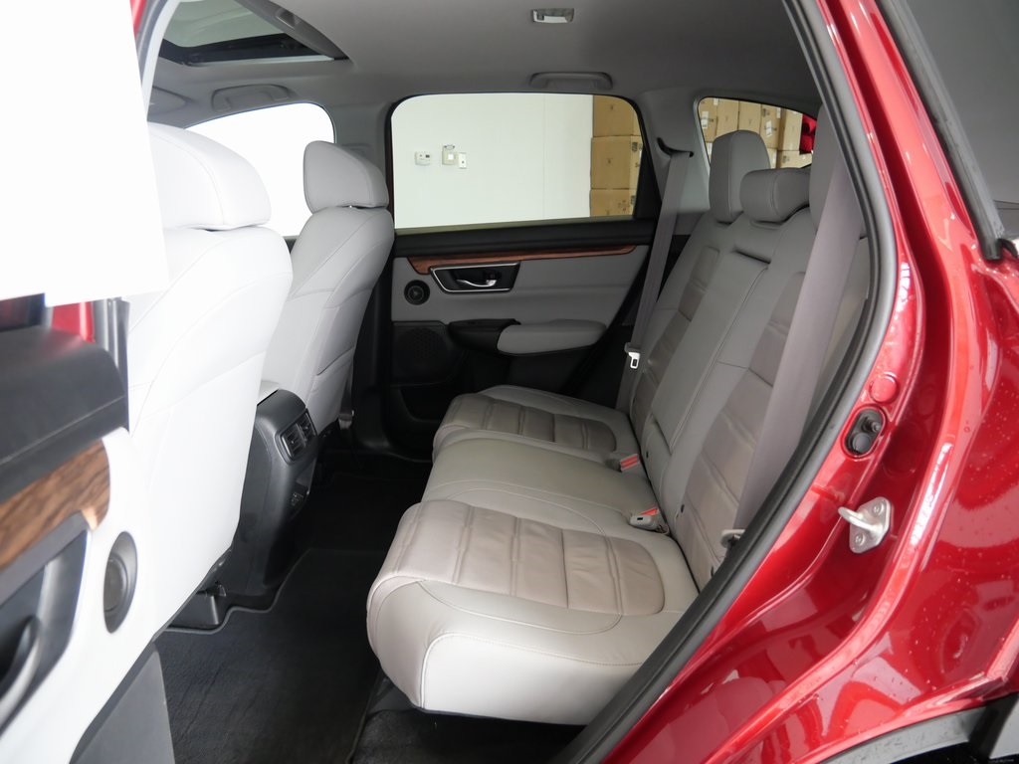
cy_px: 382
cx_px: 510
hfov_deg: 71.6
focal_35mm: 24
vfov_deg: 56.8
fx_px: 706
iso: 1250
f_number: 3.5
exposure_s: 1/60
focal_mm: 12
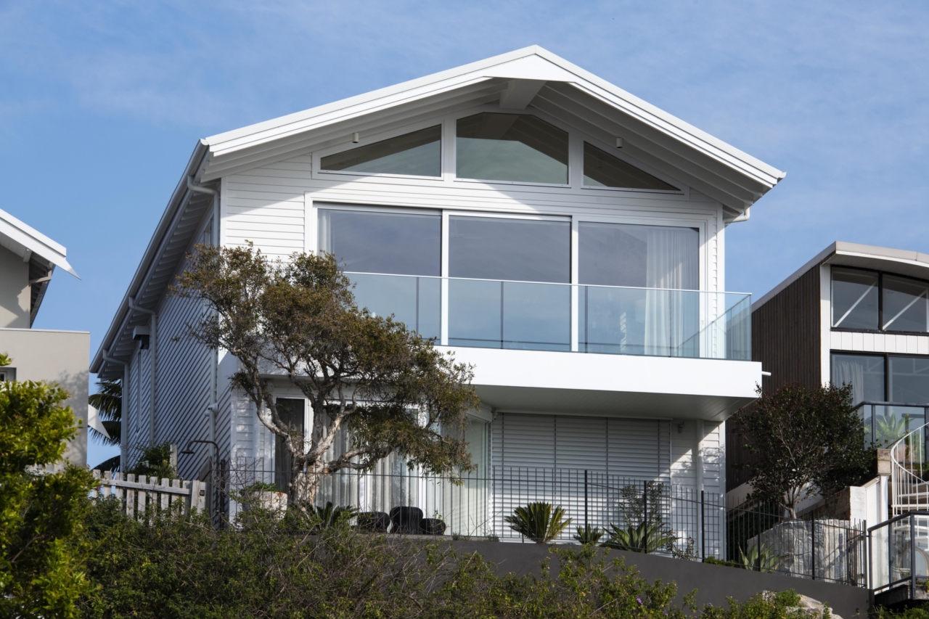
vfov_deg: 10.2
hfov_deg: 15.2
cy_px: 310
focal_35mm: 135
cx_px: 464
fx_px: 3483
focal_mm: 135
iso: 250
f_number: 13
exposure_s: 1/320
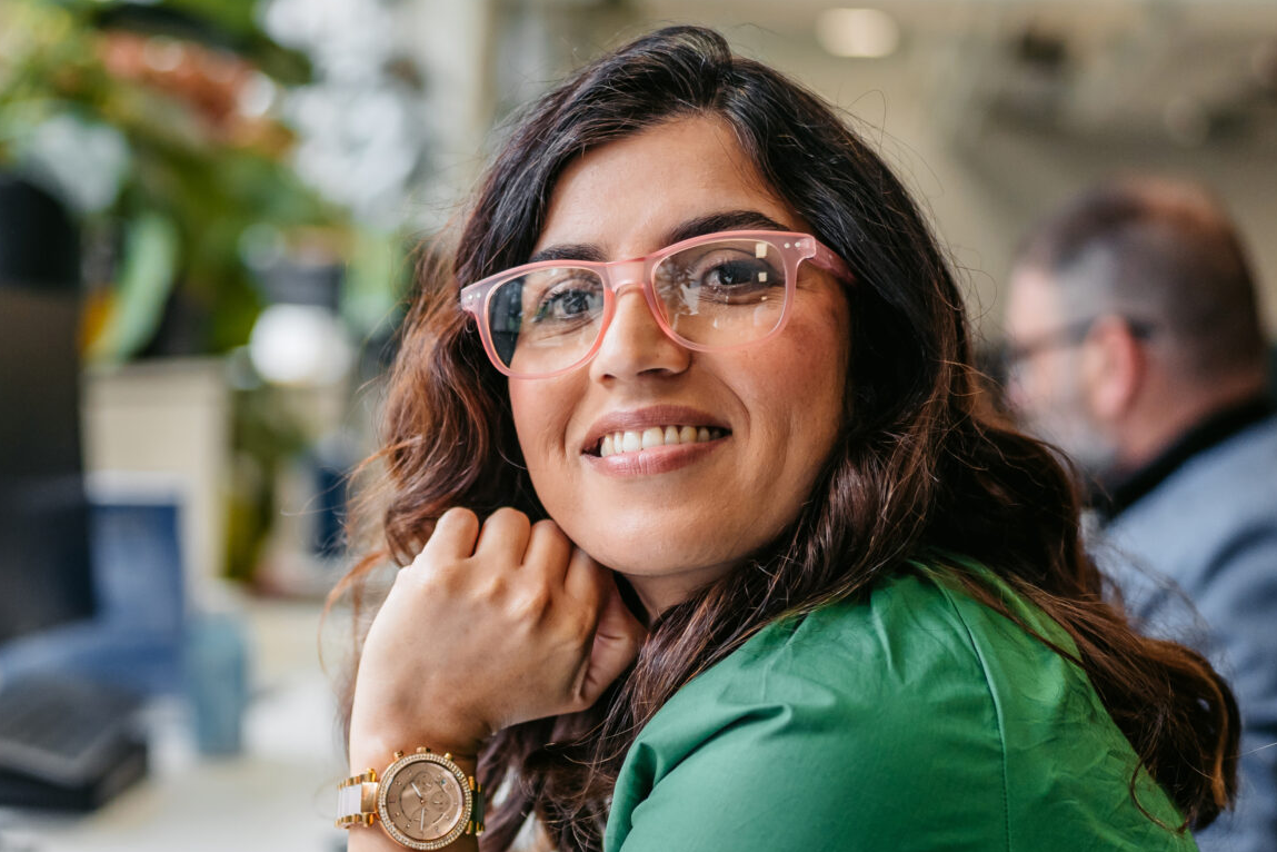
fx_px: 2767
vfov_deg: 17.4
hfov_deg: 25.7
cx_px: 350
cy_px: 613
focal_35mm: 78
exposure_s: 1/640
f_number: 1.4
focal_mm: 35
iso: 320
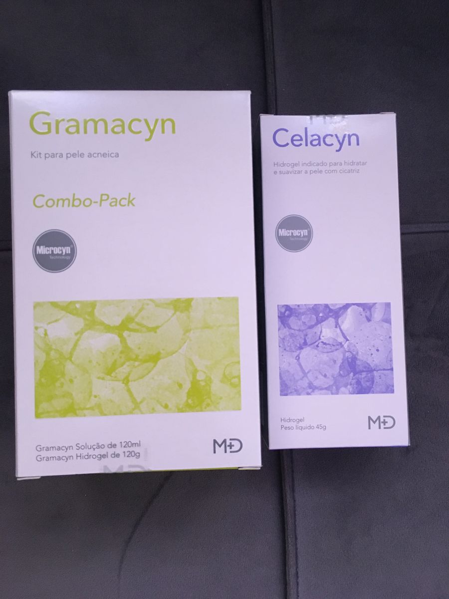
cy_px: 300
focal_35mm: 29
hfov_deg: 48.2
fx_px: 502
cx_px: 224
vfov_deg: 61.7
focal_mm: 4.15
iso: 200
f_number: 2.2
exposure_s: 1/24
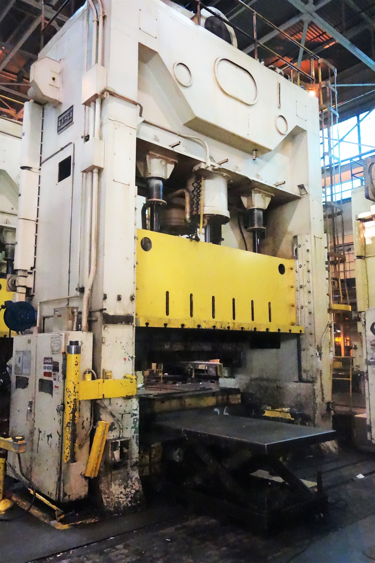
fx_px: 437
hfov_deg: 46.4
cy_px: 282
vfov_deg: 65.5
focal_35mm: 28
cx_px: 188
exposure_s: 1/2000
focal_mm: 10.4
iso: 6400
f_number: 2
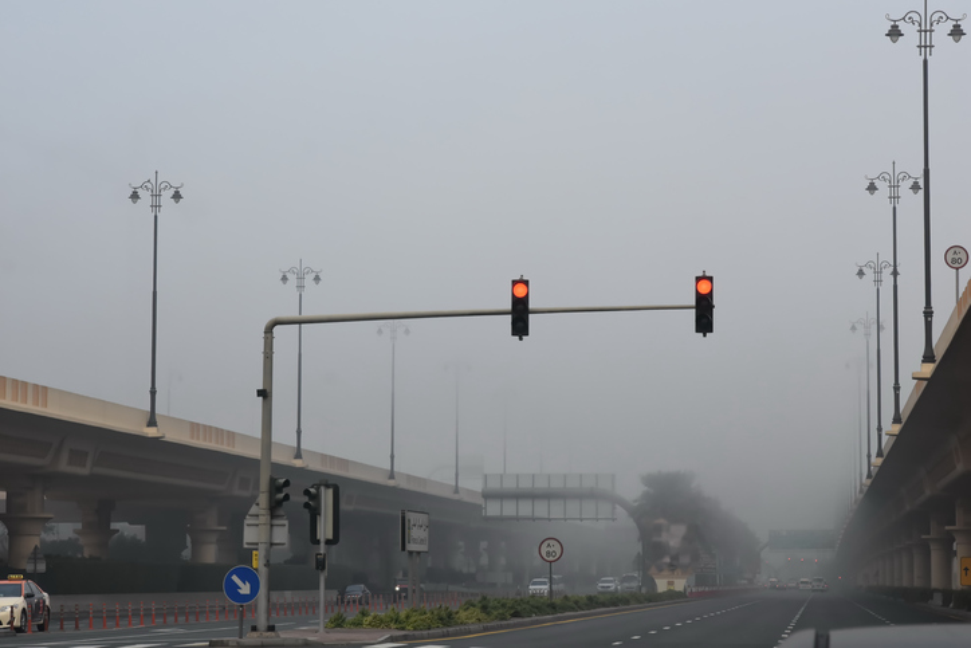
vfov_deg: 12.2
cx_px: 486
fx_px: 3035
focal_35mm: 112
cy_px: 324
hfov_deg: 18.2
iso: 800
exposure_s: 1/800
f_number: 7.1
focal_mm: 75
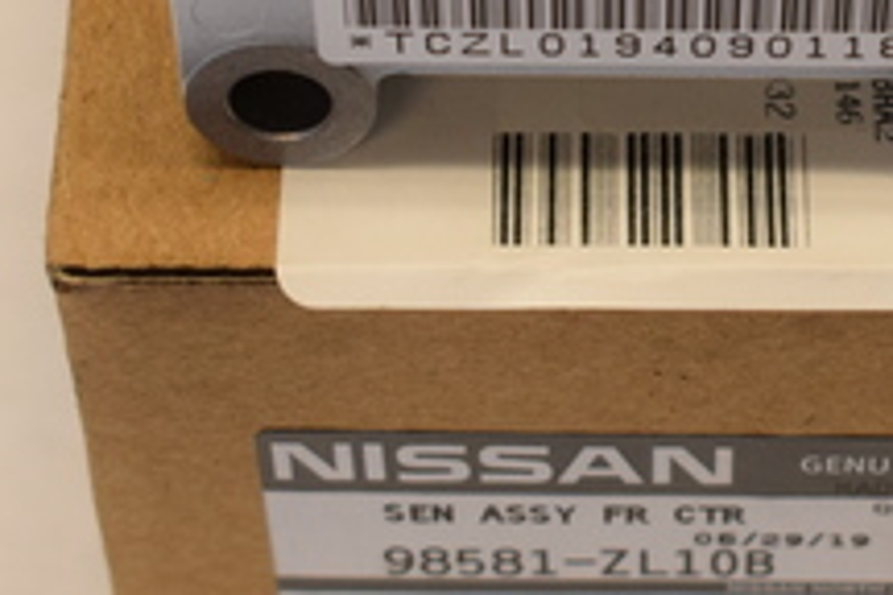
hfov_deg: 13.5
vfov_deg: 9.1
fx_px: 3745
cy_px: 76
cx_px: 781
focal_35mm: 151
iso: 720
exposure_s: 1/125
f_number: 5.6
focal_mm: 34
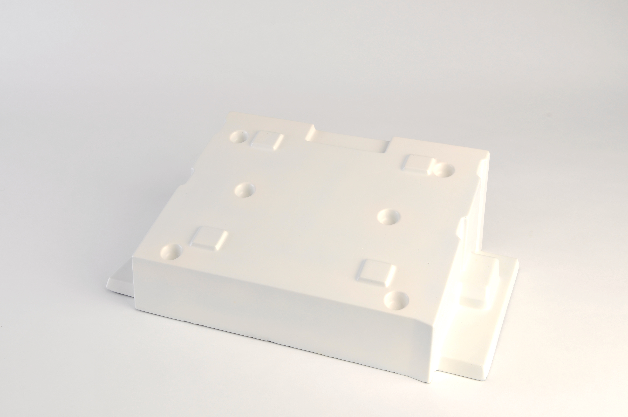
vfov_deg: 28.9
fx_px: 810
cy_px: 208
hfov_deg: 42.4
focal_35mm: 46
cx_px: 314
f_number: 22
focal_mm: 31
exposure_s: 1/100
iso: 160
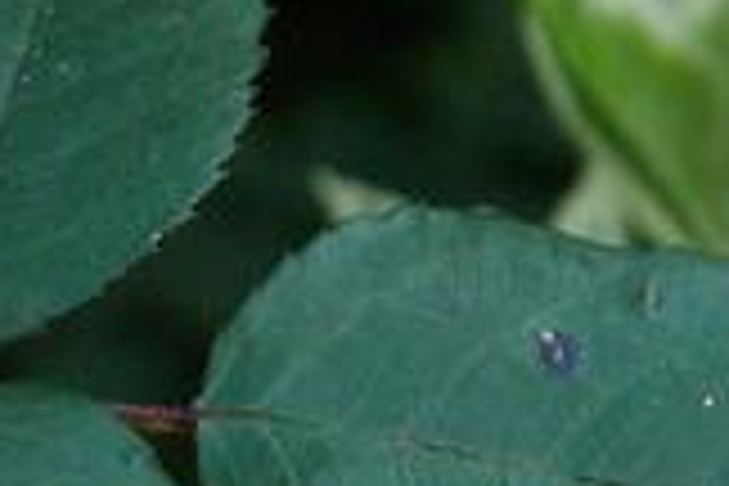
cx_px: -720
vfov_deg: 3.2
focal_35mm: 427
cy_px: 614
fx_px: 8646
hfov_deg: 4.8
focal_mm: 46
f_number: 8
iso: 400
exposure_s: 1/250
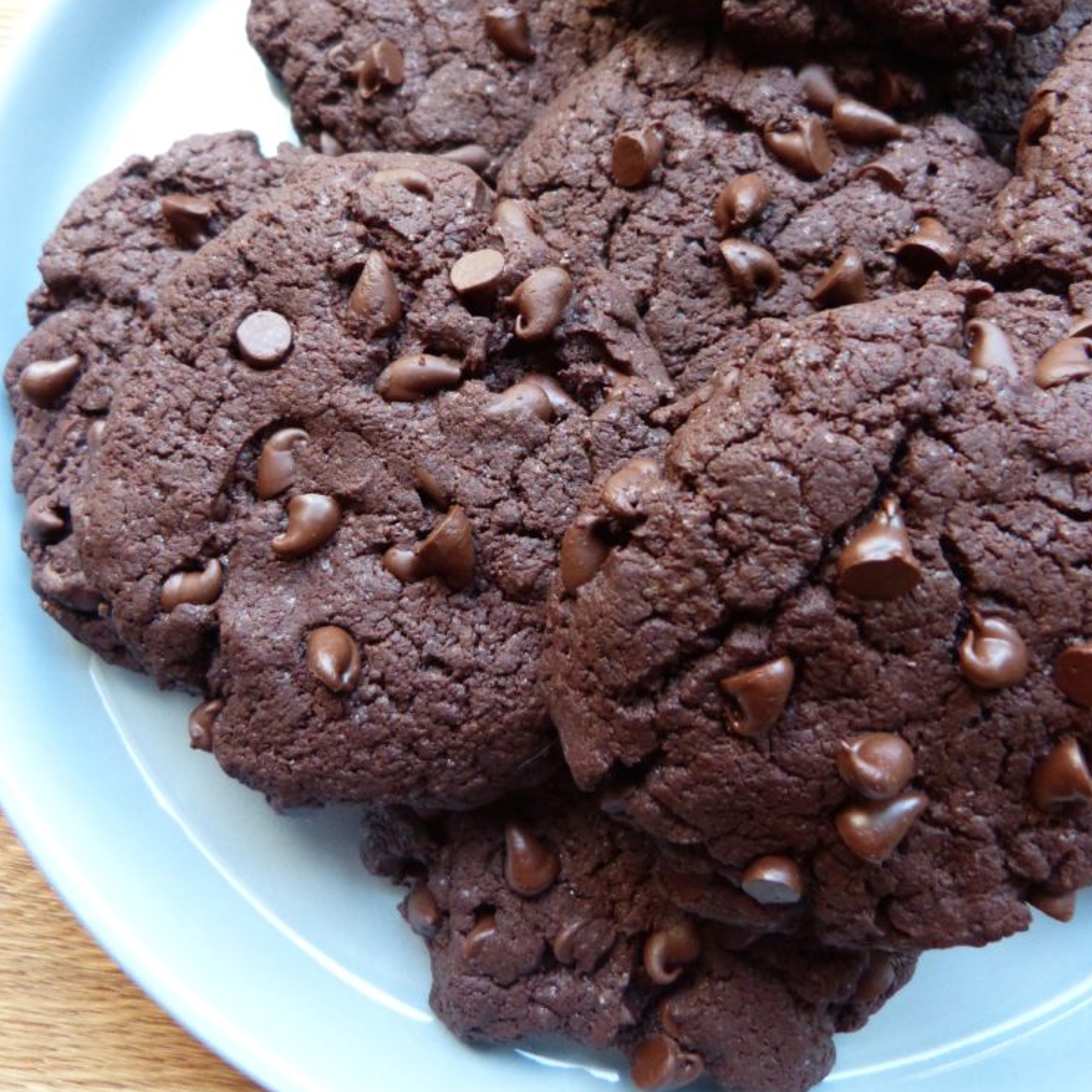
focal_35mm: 31
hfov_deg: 52.5
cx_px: 547
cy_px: 417
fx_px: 1106
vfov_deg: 52.0
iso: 400
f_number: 2.8
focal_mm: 4.5
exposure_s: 1/25
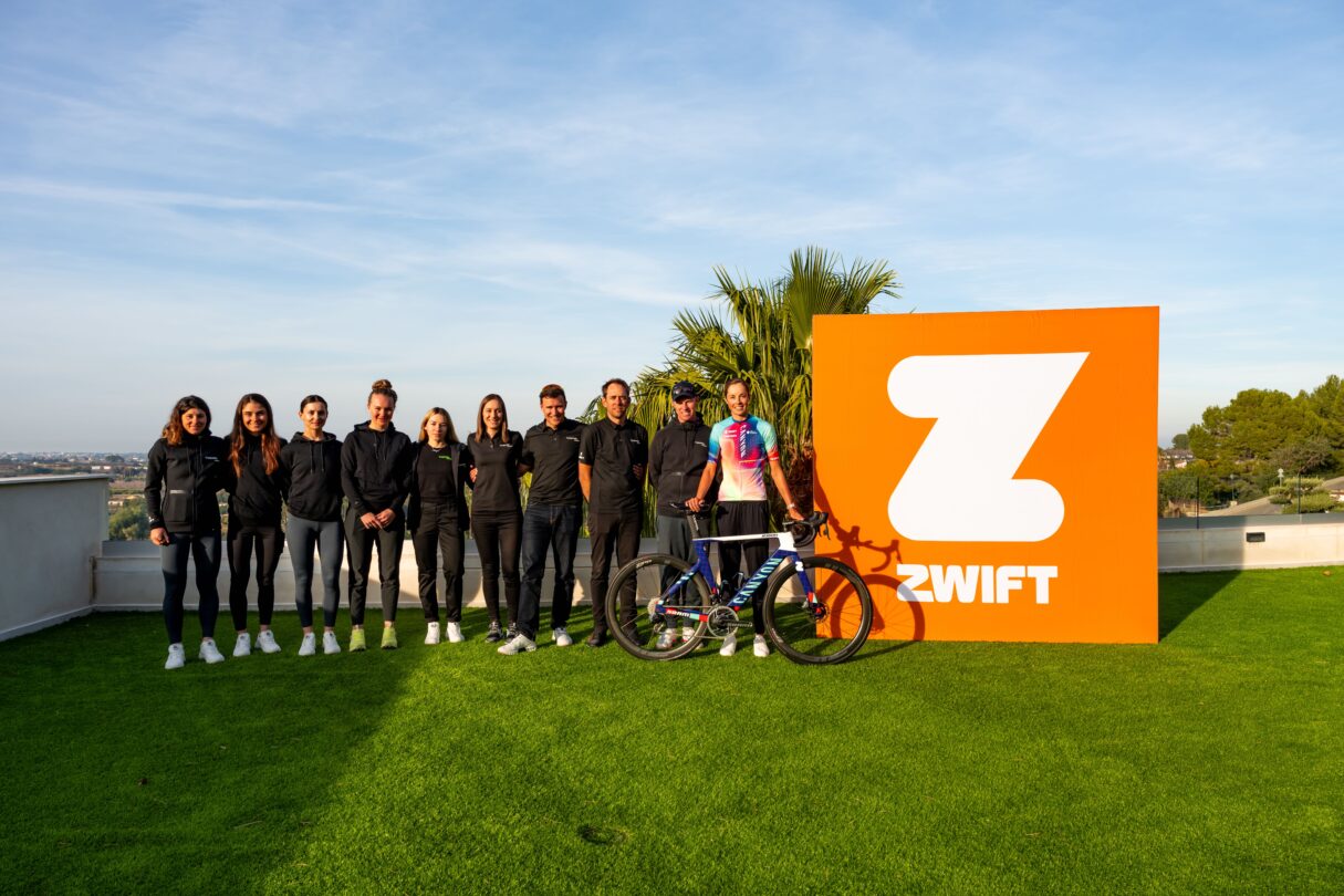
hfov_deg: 71.3
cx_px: 672
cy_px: 448
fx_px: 937
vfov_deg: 51.1
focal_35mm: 25
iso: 100
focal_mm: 25.1
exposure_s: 1/250
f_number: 7.1
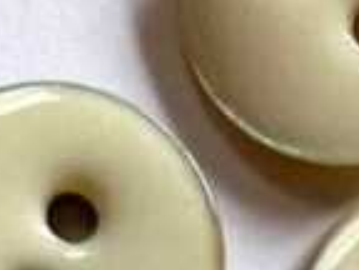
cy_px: 435
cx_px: 678
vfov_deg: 10.7
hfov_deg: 13.2
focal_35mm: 133
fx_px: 1379
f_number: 1.8
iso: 100
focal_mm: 4.25
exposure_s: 1/121
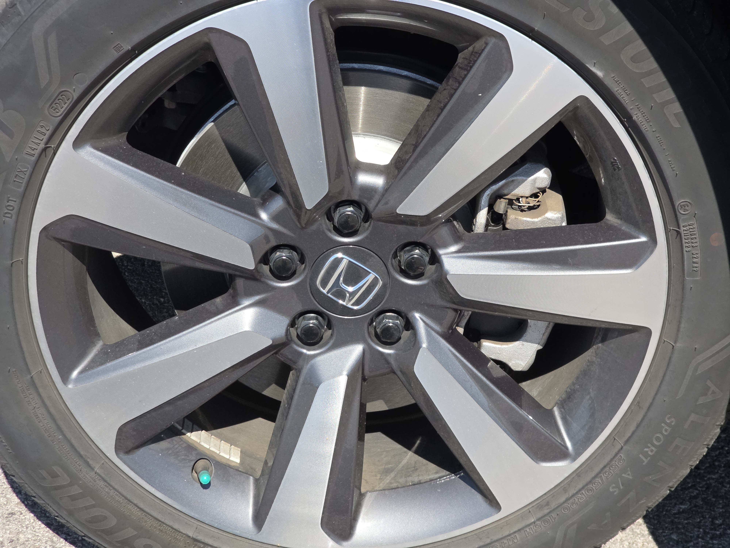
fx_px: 1455
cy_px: 274
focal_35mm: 69
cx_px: 365
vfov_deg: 21.3
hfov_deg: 28.2
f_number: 2.4
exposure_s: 1/1067
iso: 50
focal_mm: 7.9
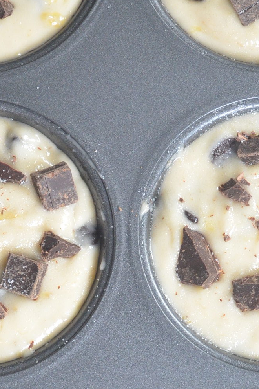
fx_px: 1608
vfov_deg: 13.8
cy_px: 256
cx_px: 115
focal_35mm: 149
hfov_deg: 9.2
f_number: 5.3
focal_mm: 40
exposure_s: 1/20
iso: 1600
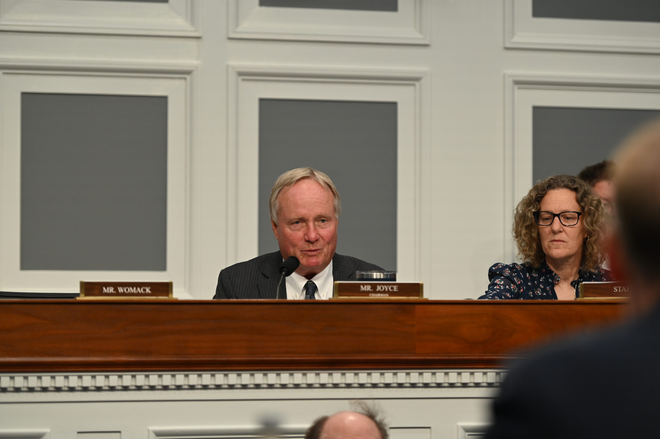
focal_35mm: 120
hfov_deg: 17.1
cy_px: 220
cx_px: 330
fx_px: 2198
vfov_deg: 11.4
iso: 640
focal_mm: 120
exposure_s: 1/125
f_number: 2.8
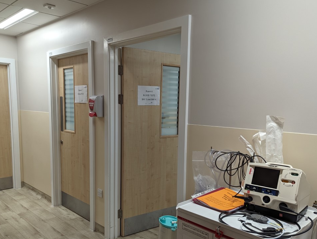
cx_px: 146
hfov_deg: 59.8
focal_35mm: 30
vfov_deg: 46.8
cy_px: 137
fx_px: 275
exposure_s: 1/100
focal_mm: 6.81
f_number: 1.85
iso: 108
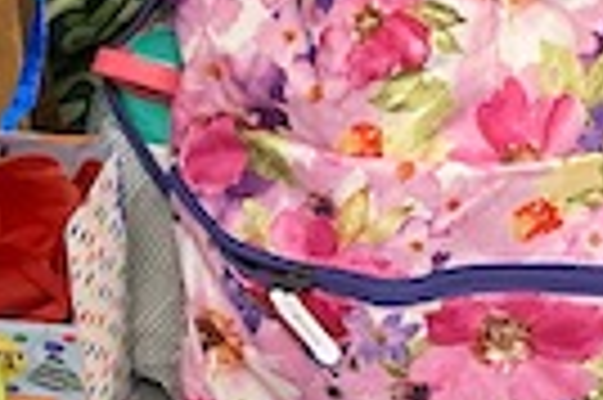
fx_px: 2158
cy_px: -108
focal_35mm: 129
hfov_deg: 15.9
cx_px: 198
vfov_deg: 10.4
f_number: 1.8
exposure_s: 1/60
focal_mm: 4.25
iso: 160
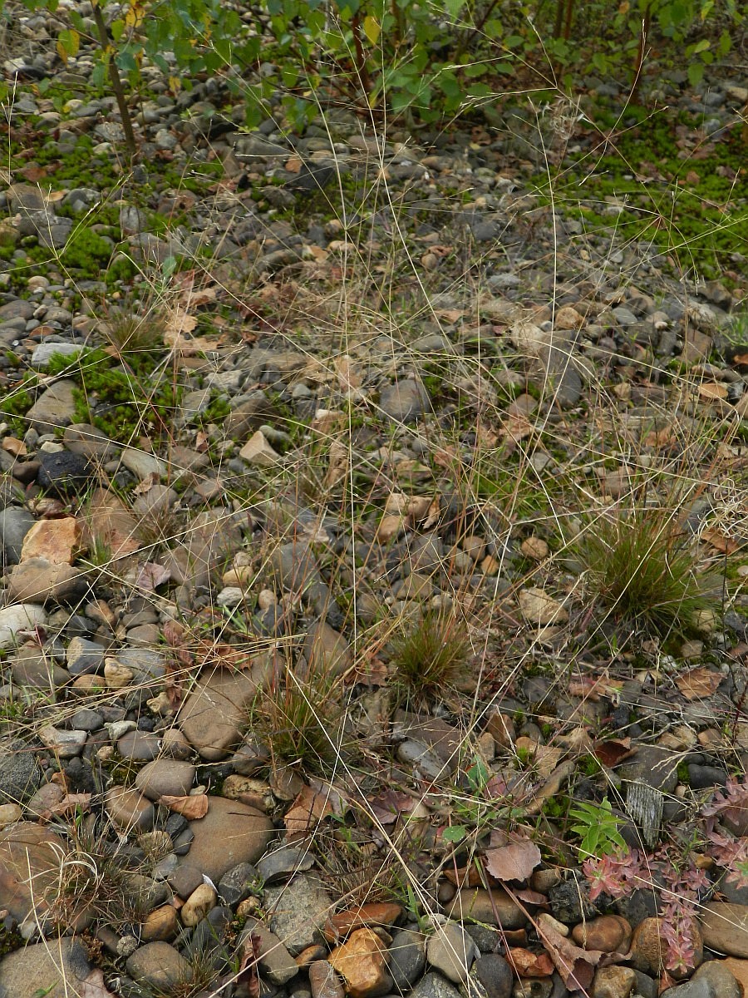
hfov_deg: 44.2
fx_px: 922
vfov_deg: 56.8
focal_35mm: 32
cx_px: 374
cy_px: 499
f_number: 3.7
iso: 160
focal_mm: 5.6
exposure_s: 1/500
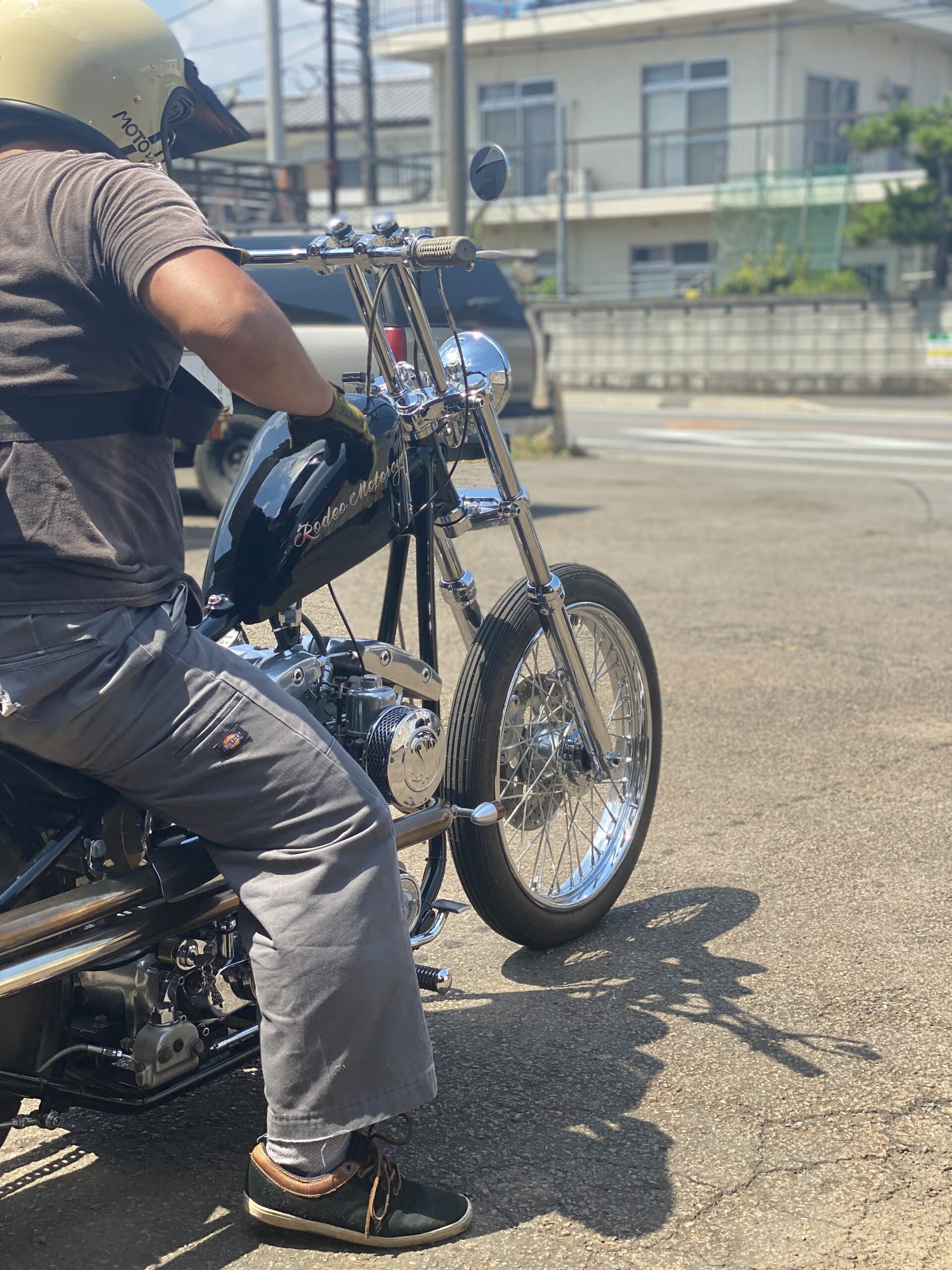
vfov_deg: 36.8
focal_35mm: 52
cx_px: 476
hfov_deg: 28.0
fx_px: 1907
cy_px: 635
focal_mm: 6
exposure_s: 1/378
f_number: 2
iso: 20
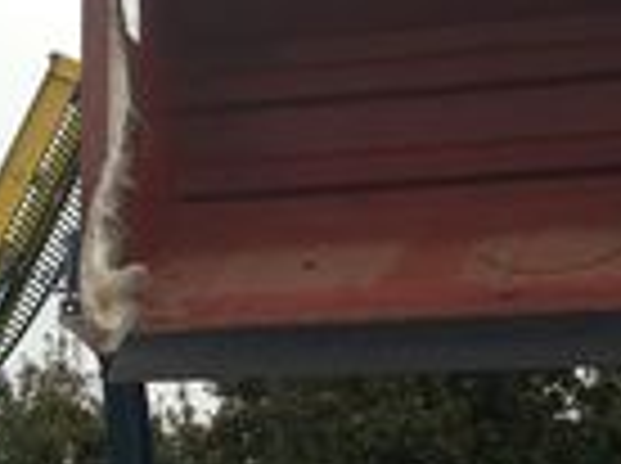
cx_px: 126
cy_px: 471
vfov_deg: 12.2
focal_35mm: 120
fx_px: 2149
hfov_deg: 16.3
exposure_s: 1/889
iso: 64
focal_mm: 4.13
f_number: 2.4
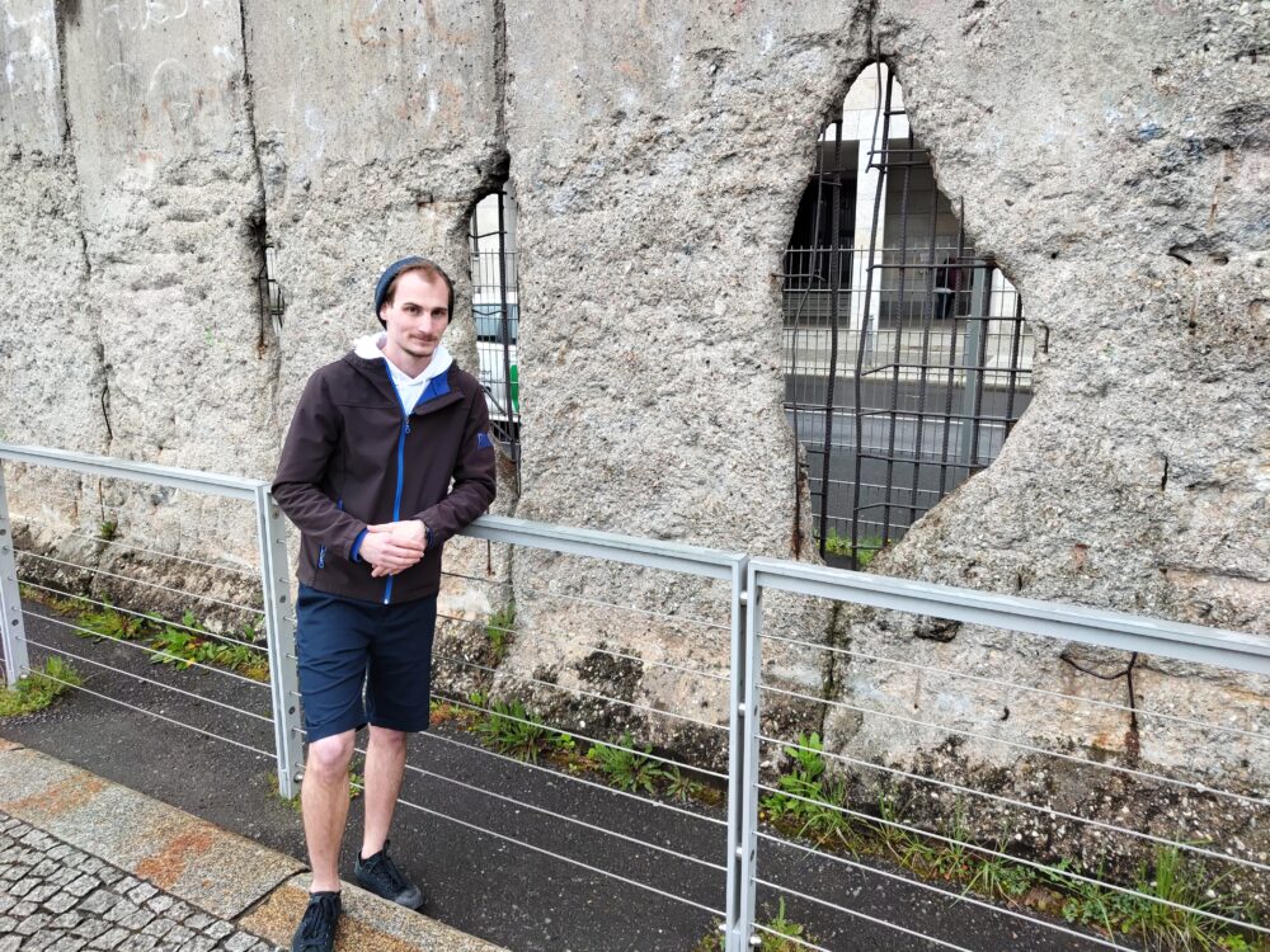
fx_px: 1504
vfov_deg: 35.1
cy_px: 476
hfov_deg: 45.8
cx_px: 635
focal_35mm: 41
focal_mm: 5.59
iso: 50
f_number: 1.88
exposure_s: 1/164
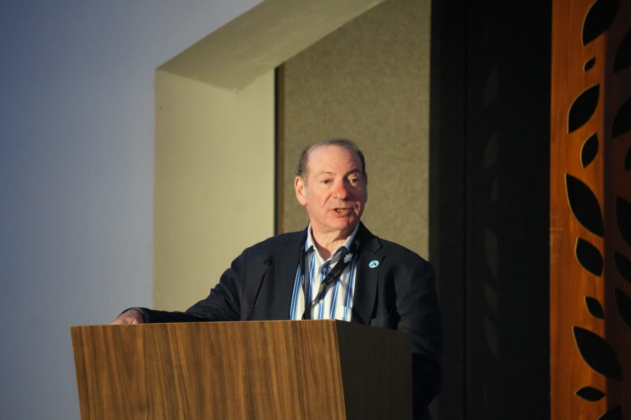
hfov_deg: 8.1
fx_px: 4468
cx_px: 316
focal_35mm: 255
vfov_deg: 5.4
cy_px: 210
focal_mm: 170
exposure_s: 1/100
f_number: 6.3
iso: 5000
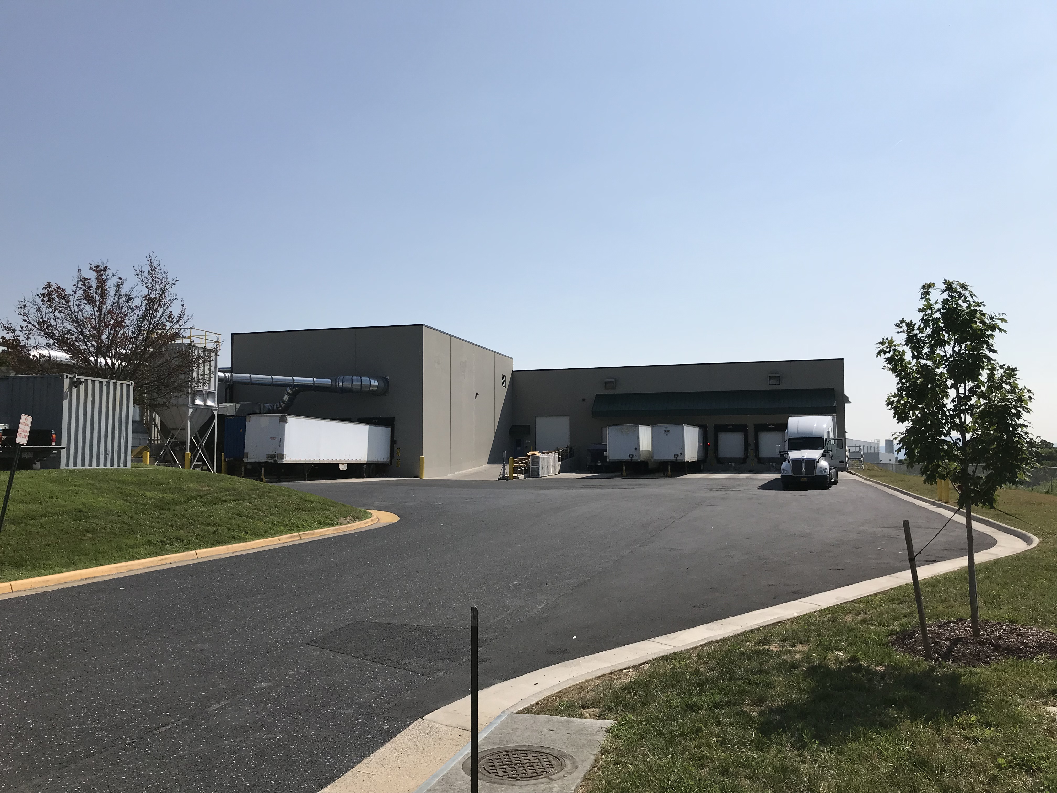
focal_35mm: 28
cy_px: 396
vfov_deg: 49.7
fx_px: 855
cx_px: 528
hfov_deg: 63.4
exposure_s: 1/5319
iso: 20
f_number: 1.8
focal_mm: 3.99
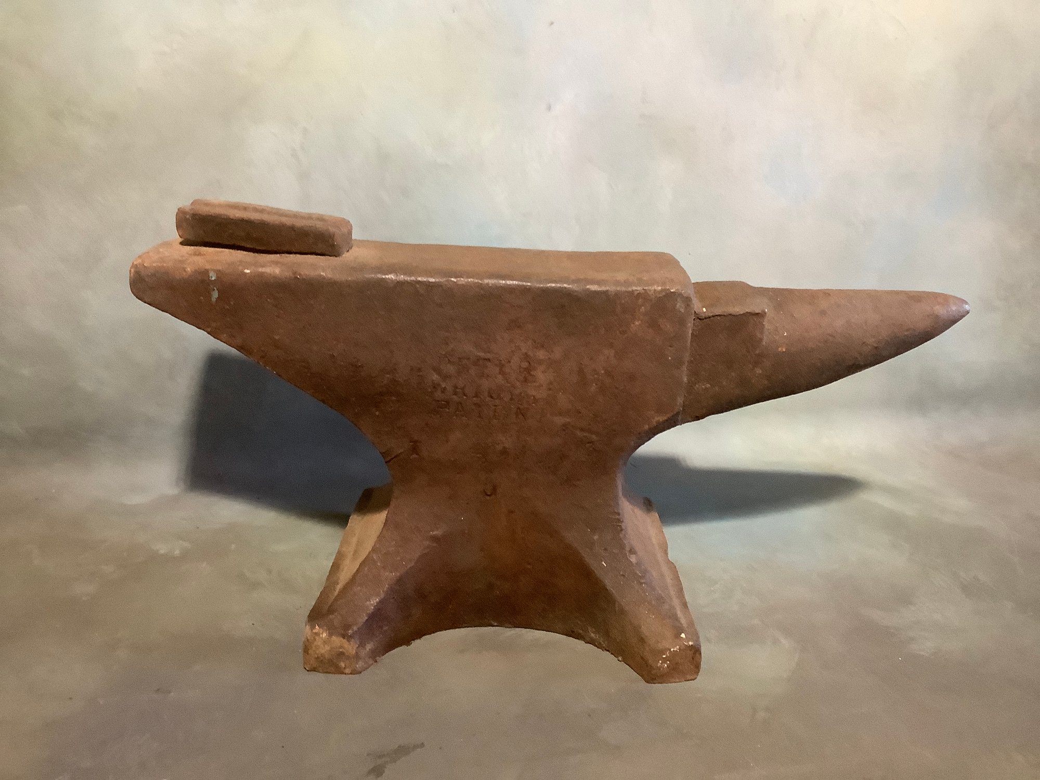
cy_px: 390
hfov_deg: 58.4
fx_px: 931
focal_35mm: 31
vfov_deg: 45.4
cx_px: 520
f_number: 2.4
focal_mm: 3.3
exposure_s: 1/30
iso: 320
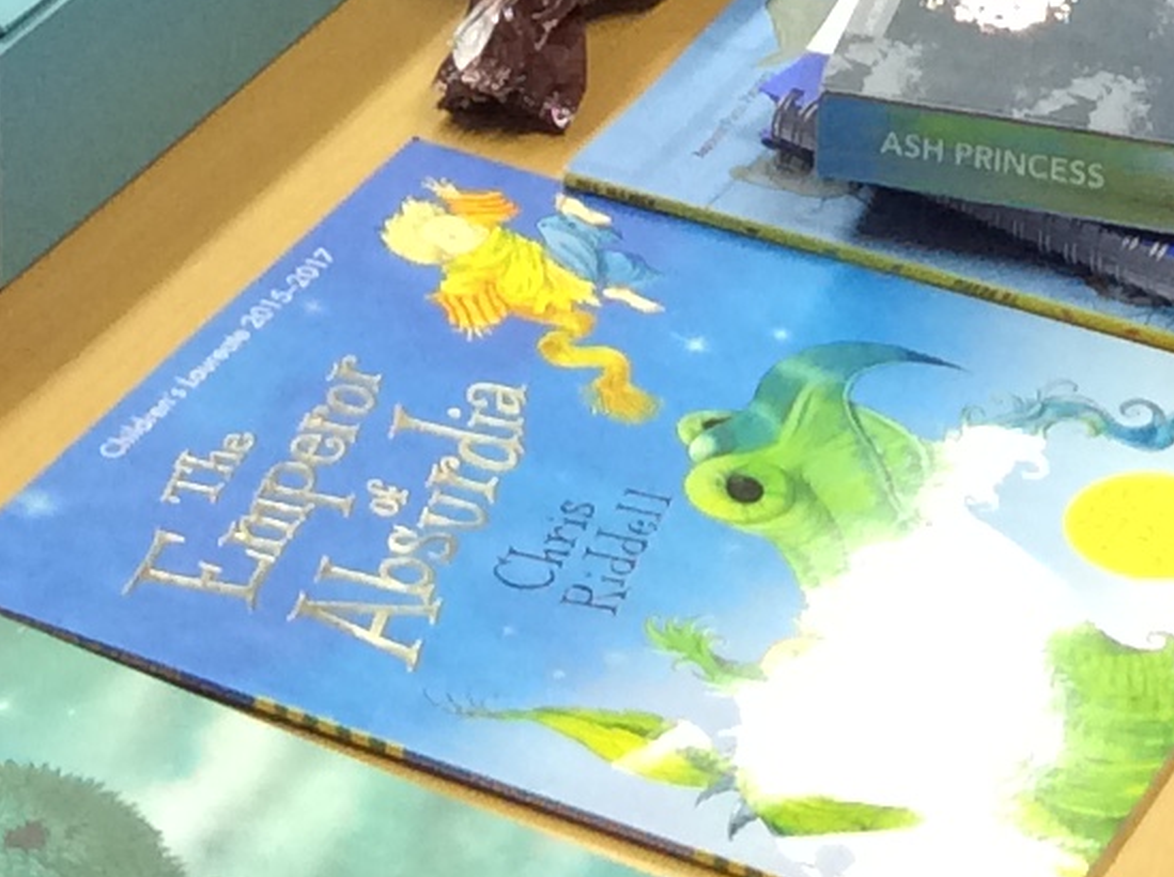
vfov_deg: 8.9
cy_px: -1157
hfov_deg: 13.1
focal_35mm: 151
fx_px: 5113
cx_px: 783
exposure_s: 1/25
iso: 64
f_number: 2.4
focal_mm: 3.3
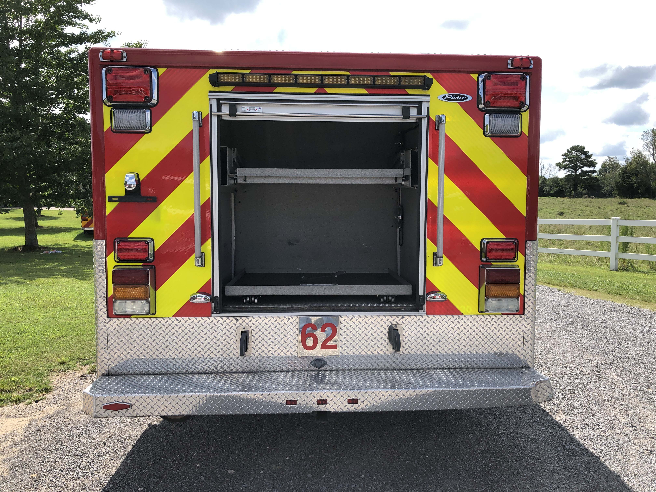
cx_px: 328
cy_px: 246
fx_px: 531
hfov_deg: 63.4
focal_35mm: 28
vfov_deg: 49.7
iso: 20
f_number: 1.8
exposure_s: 1/1279
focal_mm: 4
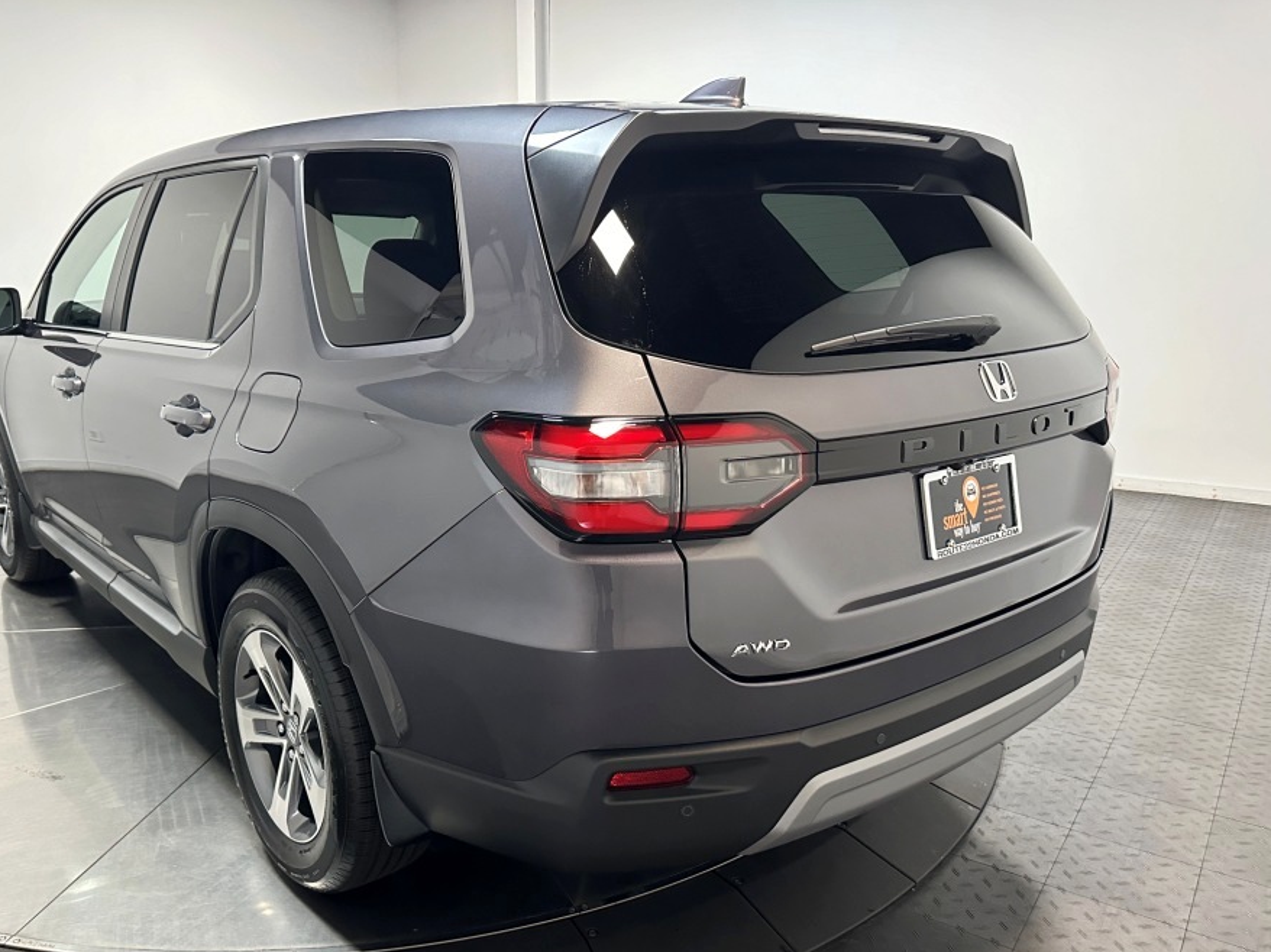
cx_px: 541
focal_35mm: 28
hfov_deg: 63.1
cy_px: 547
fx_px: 1028
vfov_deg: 49.6
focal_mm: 6.86
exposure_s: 1/60
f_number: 1.78
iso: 500
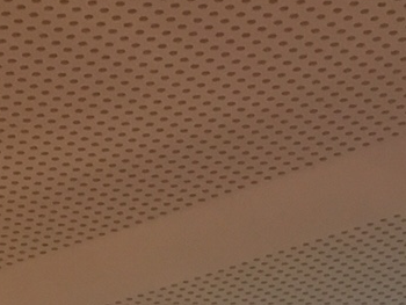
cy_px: 862
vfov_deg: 7.9
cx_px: 188
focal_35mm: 167
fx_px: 1960
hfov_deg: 11.8
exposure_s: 1/33
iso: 125
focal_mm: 4.15
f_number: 2.2
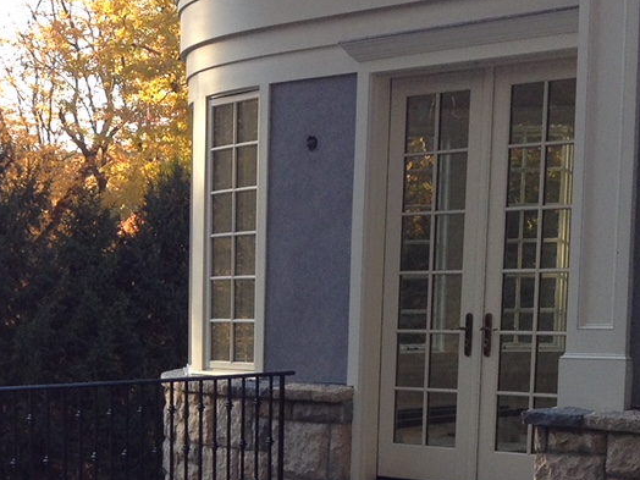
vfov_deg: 13.3
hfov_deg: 17.6
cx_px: 0
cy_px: 556
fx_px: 2015
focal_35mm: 109
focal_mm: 4.28
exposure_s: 1/148
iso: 50
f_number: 2.4
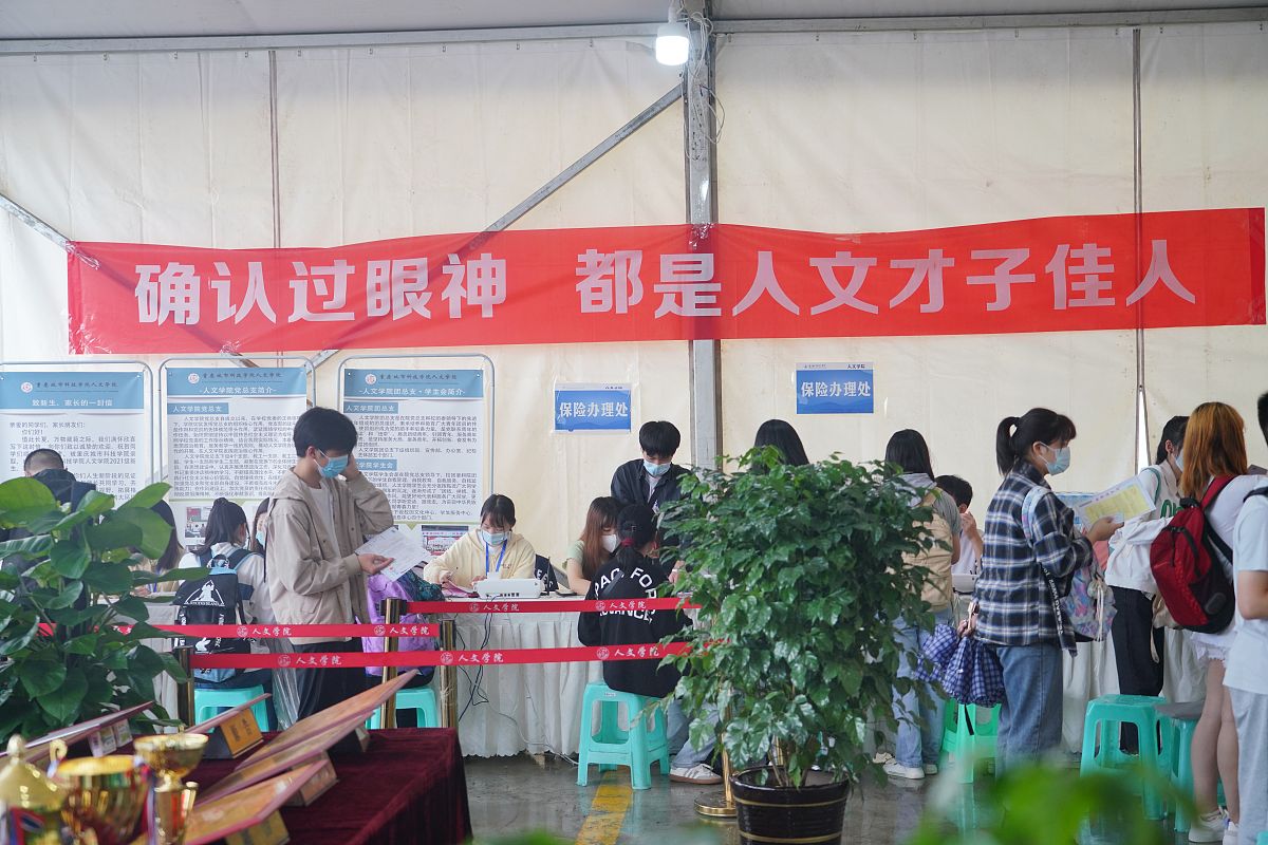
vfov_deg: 26.5
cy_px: 422
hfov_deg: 38.9
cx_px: 634
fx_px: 1796
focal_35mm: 51
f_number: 4
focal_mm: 51
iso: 800
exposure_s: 1/200
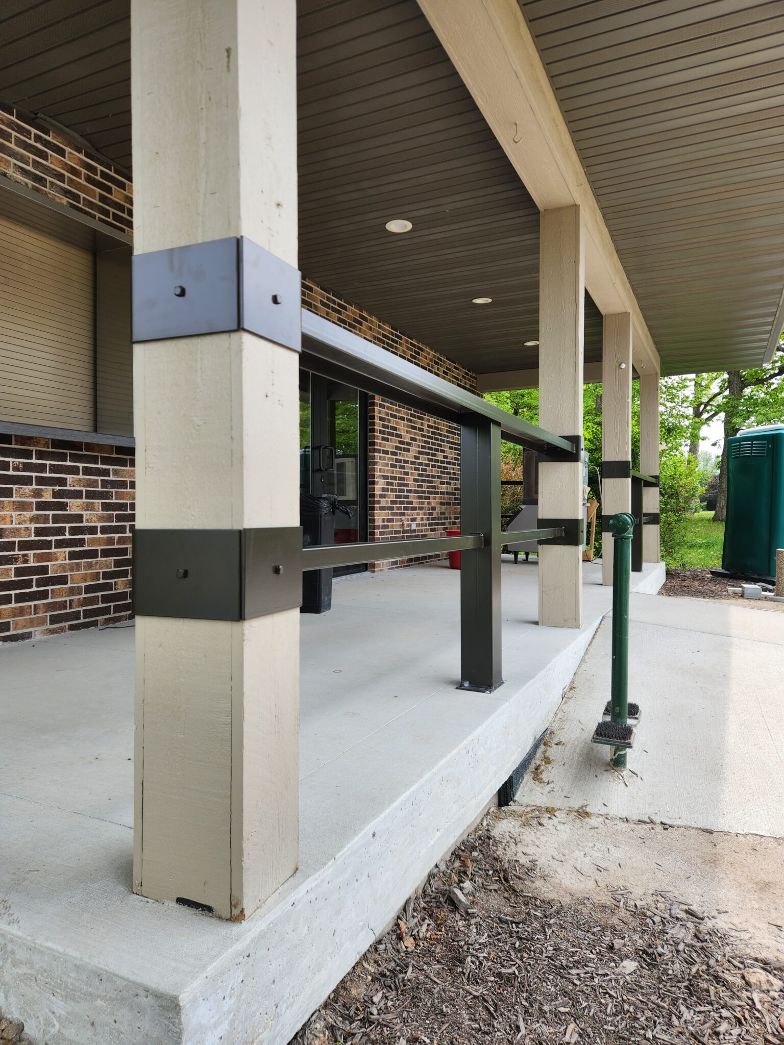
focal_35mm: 23
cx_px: 392
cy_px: 522
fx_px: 695
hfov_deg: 58.9
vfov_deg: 73.9
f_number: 1.8
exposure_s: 1/394
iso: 20
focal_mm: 5.4
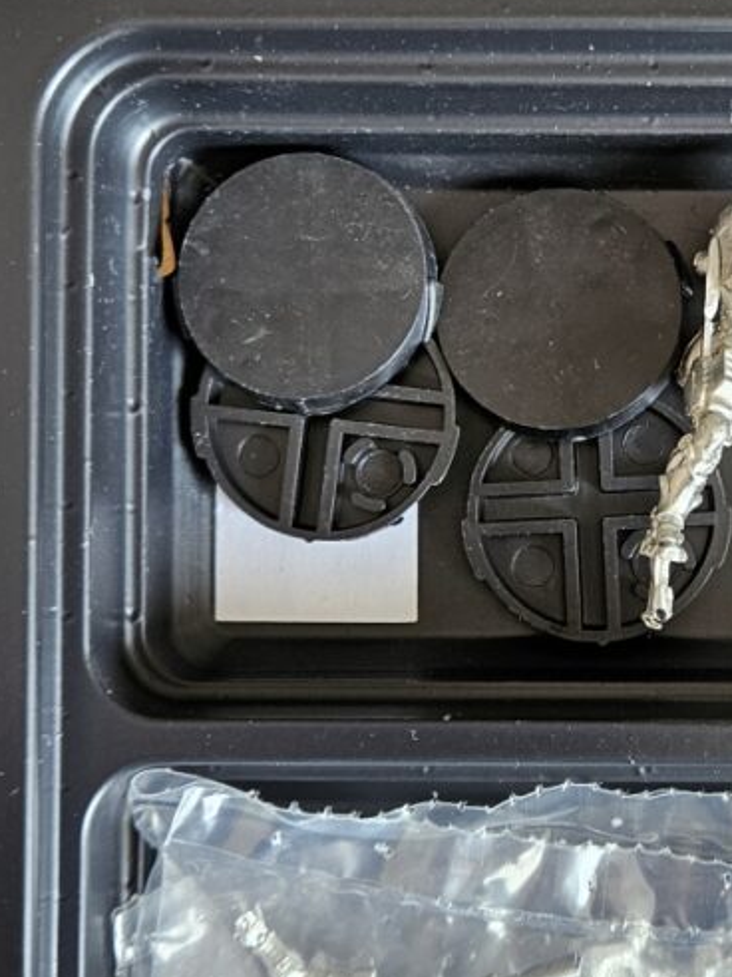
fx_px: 1354
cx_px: 658
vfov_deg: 37.7
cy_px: 830
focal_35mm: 48
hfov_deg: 29.0
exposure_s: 1/101
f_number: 1.8
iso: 160
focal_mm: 5.4
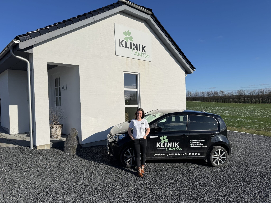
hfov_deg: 71.6
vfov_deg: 56.8
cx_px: 136
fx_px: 188
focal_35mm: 24
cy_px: 102
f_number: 1.78
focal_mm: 6.76
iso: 64
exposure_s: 1/12346
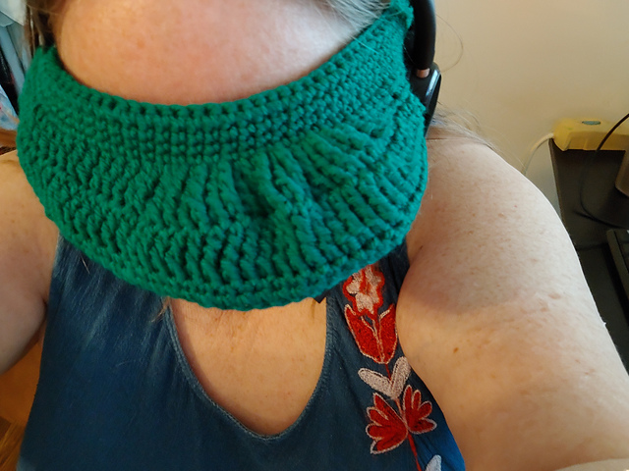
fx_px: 527
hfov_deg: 61.7
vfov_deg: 48.2
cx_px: 314
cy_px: 236
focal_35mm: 29
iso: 800
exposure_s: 1/17
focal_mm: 3.86
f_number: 1.9
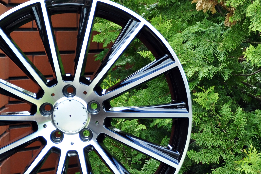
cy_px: 116
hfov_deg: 18.7
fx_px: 790
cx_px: 71
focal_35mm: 109
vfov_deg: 12.5
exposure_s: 1/125
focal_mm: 50
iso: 250
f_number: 5.6
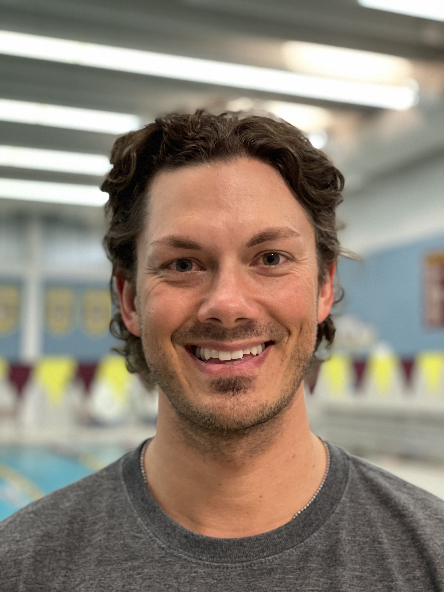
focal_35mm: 52
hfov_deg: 28.0
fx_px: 889
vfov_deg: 36.8
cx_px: 222
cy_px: 296
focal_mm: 6
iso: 400
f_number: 2
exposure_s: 1/40
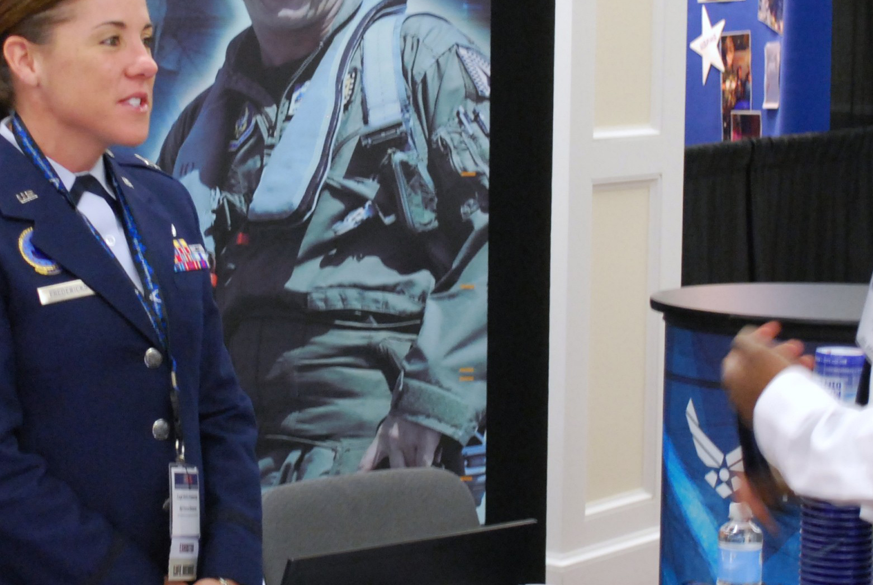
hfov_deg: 17.1
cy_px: 191
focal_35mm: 119
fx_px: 2890
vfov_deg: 11.5
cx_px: 259
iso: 800
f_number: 4.8
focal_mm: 32
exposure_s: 1/10
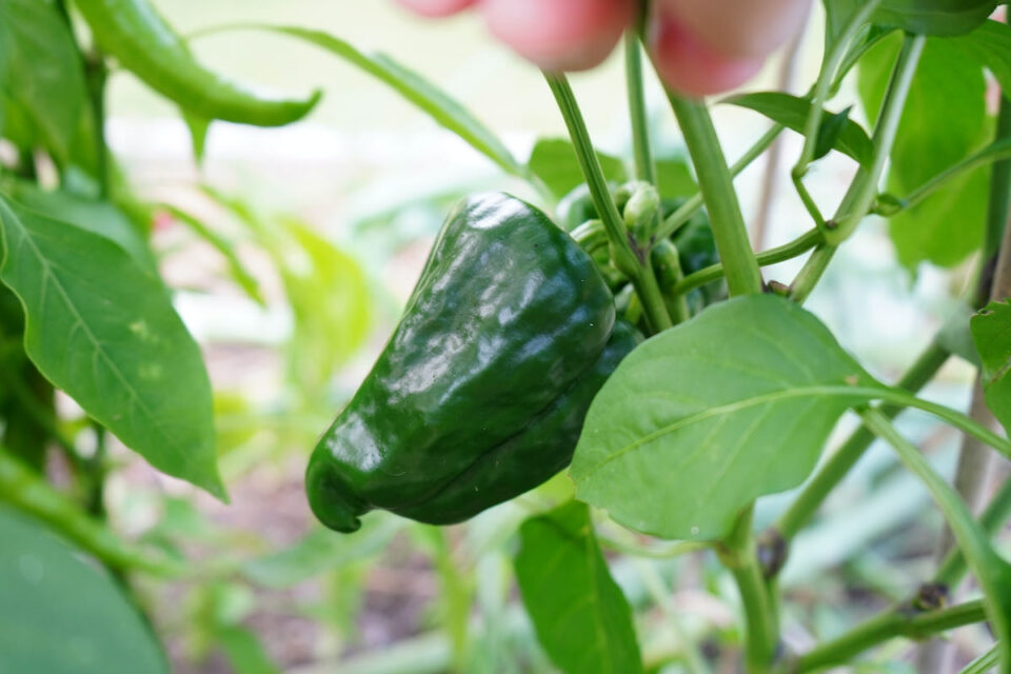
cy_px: 337
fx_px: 927
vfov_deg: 40.0
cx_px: 506
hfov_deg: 57.2
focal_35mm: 33
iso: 1000
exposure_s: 1/200
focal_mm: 33
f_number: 4
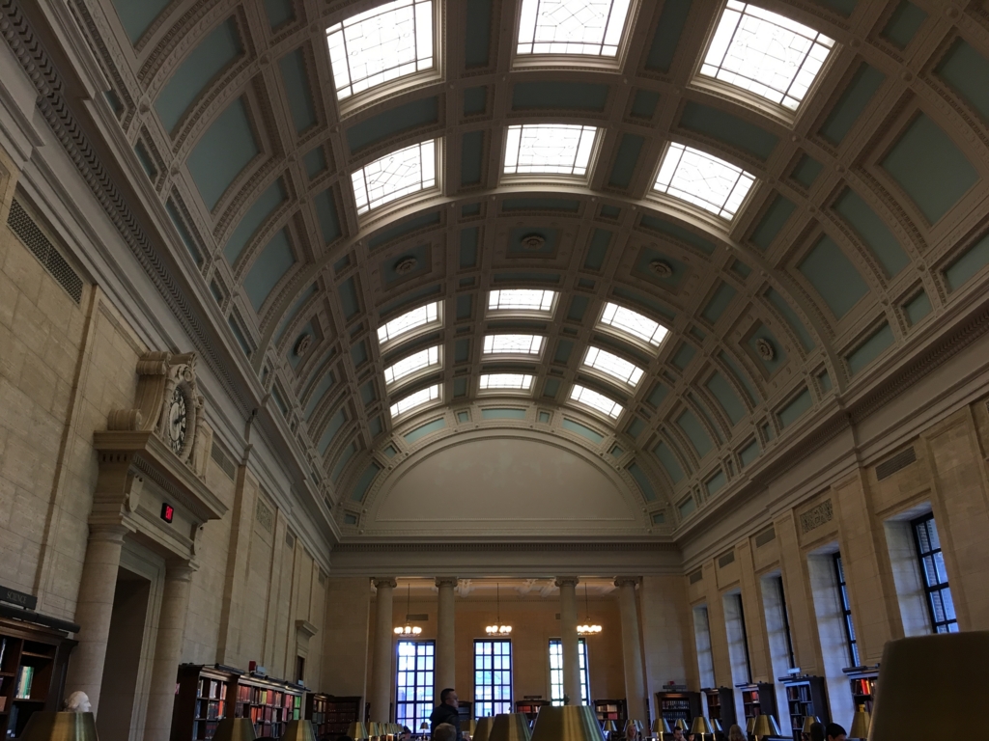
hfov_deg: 61.7
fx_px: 829
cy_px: 370
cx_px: 494
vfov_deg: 48.2
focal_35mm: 29
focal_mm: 4.15
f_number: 2.2
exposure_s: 1/30
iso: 50
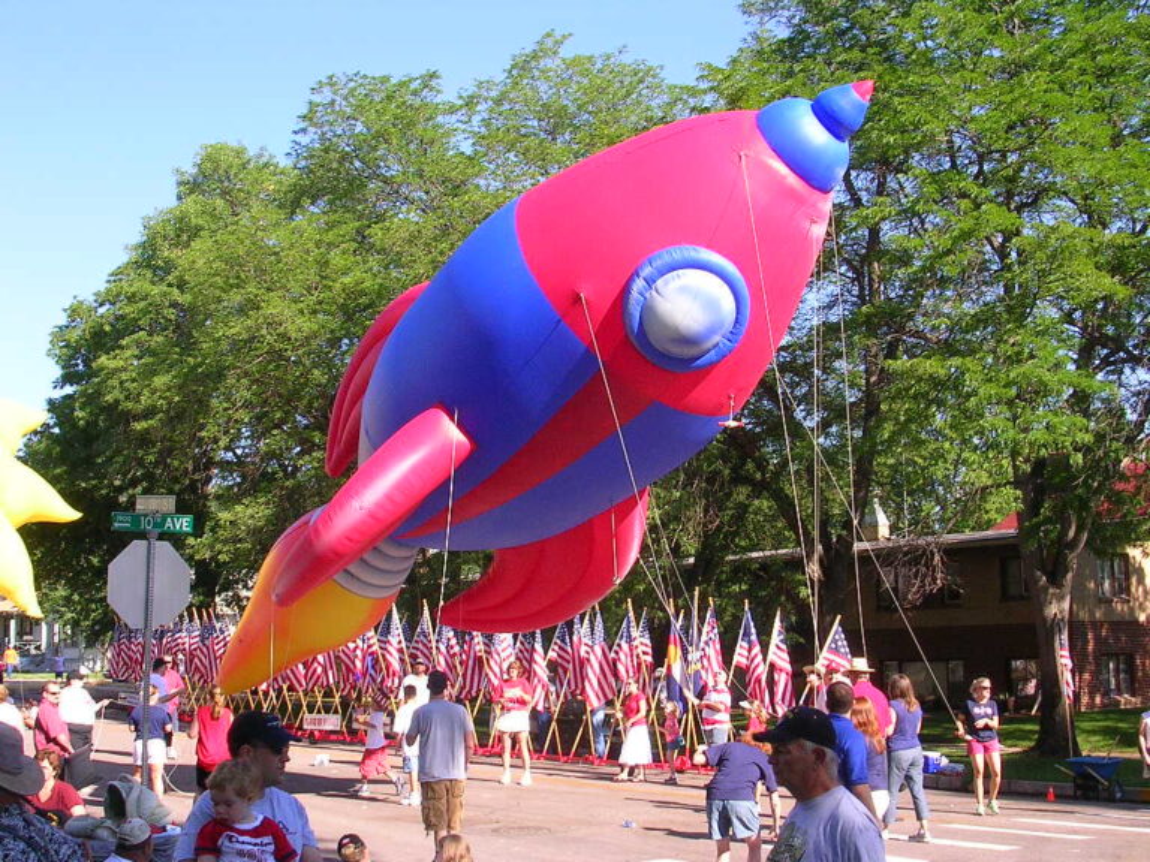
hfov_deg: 41.2
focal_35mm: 46
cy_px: 431
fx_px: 1528
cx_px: 575
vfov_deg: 31.5
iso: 83
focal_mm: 7.1
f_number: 6.1
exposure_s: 1/152
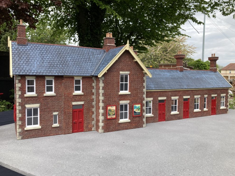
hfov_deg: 61.6
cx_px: 114
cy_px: 88
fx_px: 197
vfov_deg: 48.2
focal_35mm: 29
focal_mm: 3.99
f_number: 1.8
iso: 20
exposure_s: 1/578
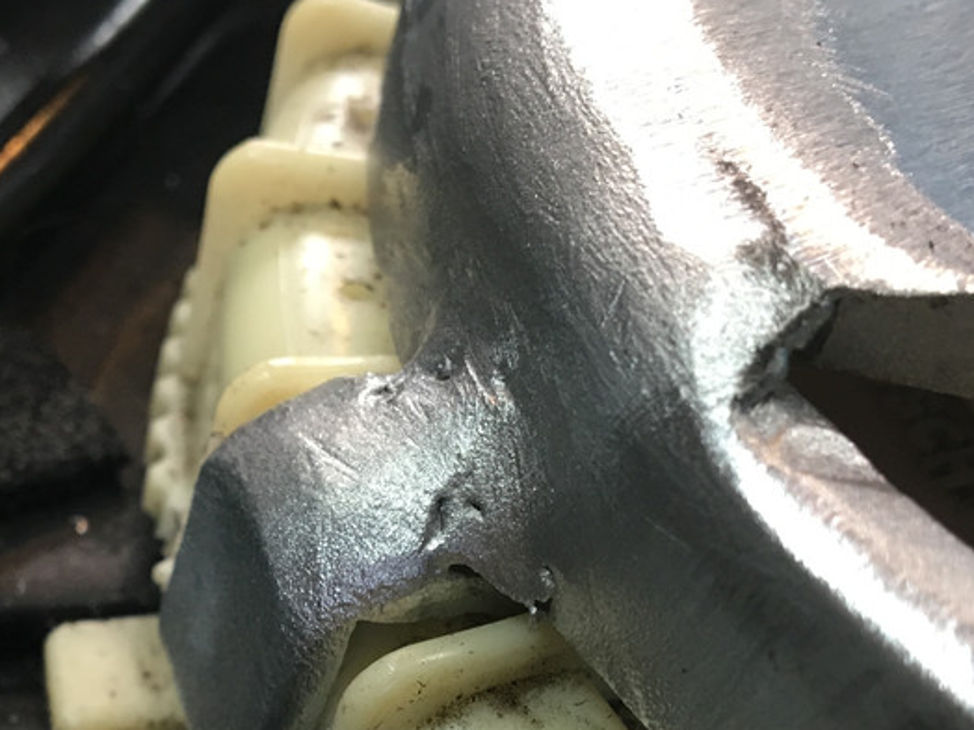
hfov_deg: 32.4
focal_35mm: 59
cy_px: 645
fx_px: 1660
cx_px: 321
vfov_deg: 24.2
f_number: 2.2
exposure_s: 1/30
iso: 100
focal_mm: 4.15
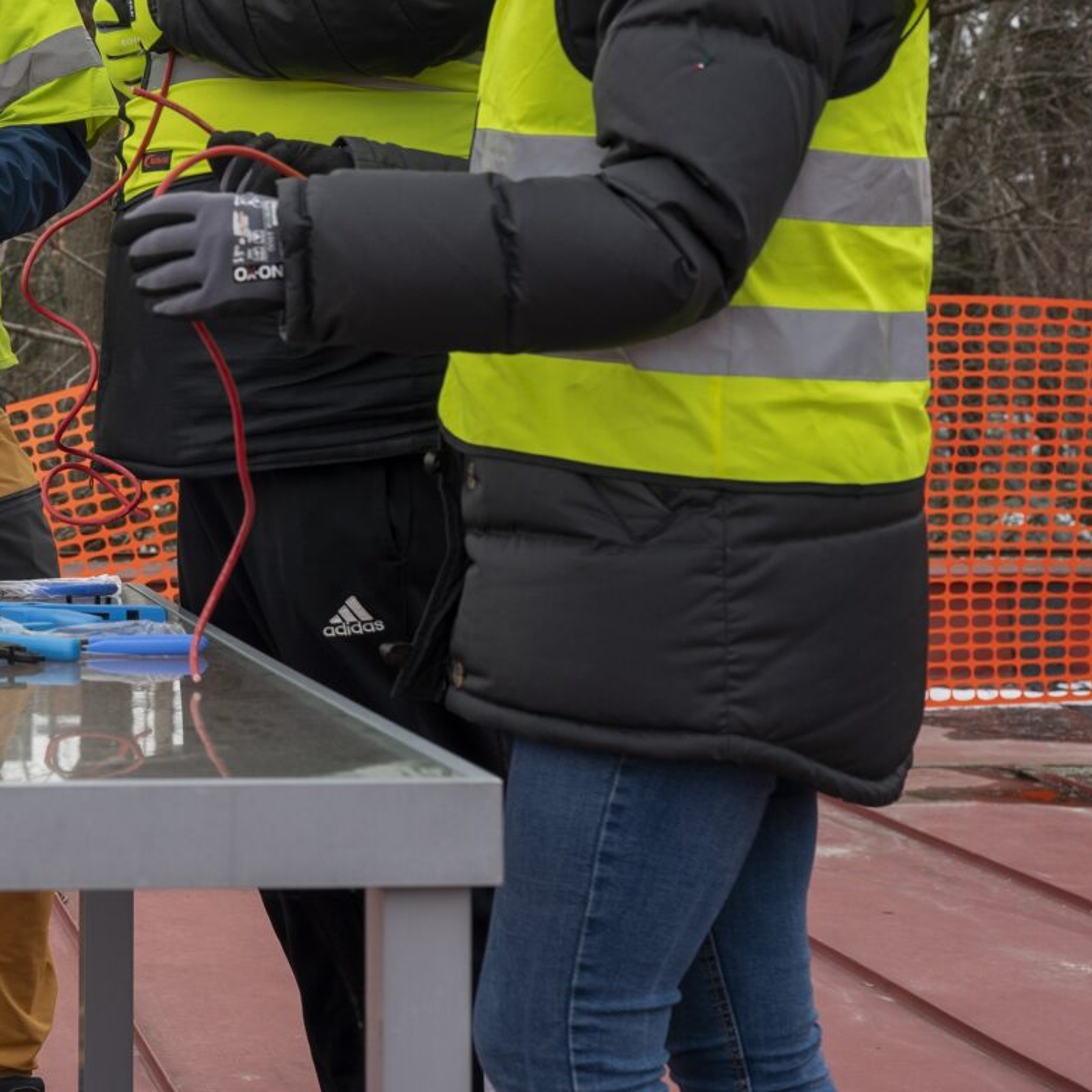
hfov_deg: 18.6
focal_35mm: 89
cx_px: -184
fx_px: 3176
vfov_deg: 19.2
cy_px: 147
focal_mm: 40
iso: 100
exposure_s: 1/200
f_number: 5.6
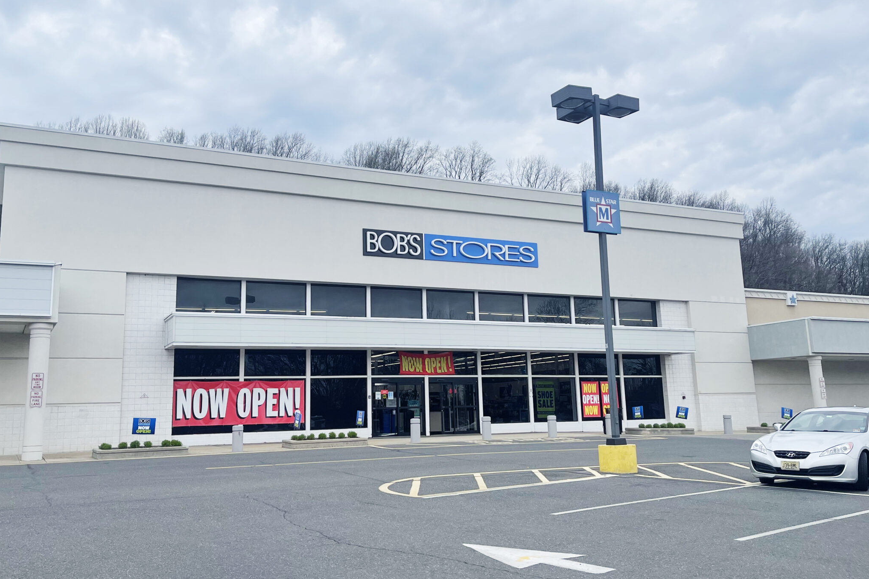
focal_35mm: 34
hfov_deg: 55.8
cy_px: 251
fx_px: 821
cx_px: 422
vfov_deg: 38.8
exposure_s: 1/3165
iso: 32
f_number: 1.6
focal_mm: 5.1
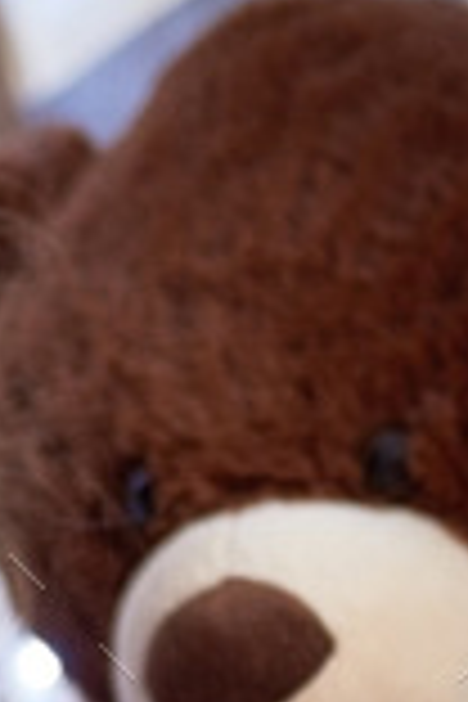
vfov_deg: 10.2
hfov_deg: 6.8
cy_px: 806
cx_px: -400
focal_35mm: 198
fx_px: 3861
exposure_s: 1/200
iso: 320
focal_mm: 35
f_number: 1.4
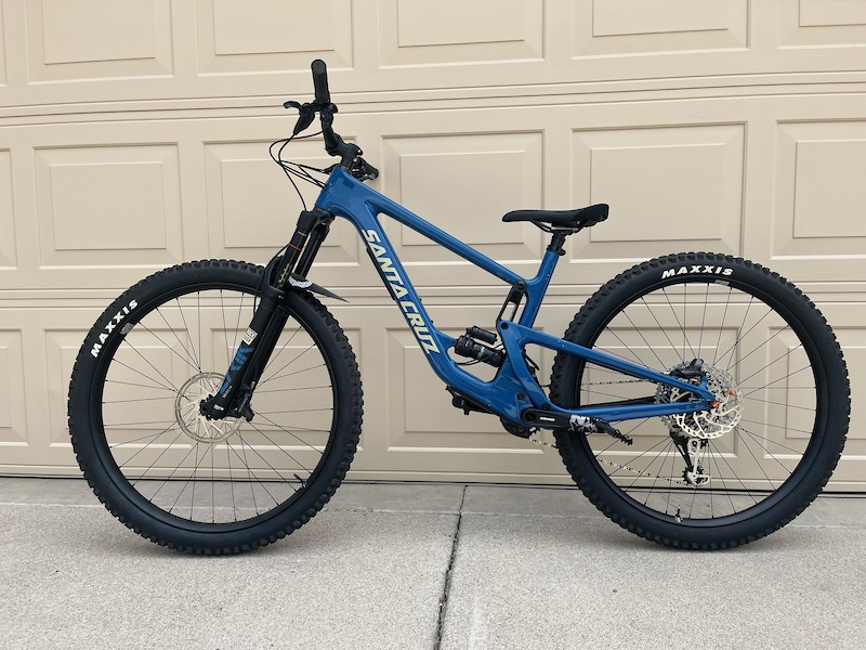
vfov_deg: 53.1
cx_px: 433
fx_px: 650
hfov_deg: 67.3
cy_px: 325
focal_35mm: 26
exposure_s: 1/1600
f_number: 1.6
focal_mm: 5.1
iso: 50
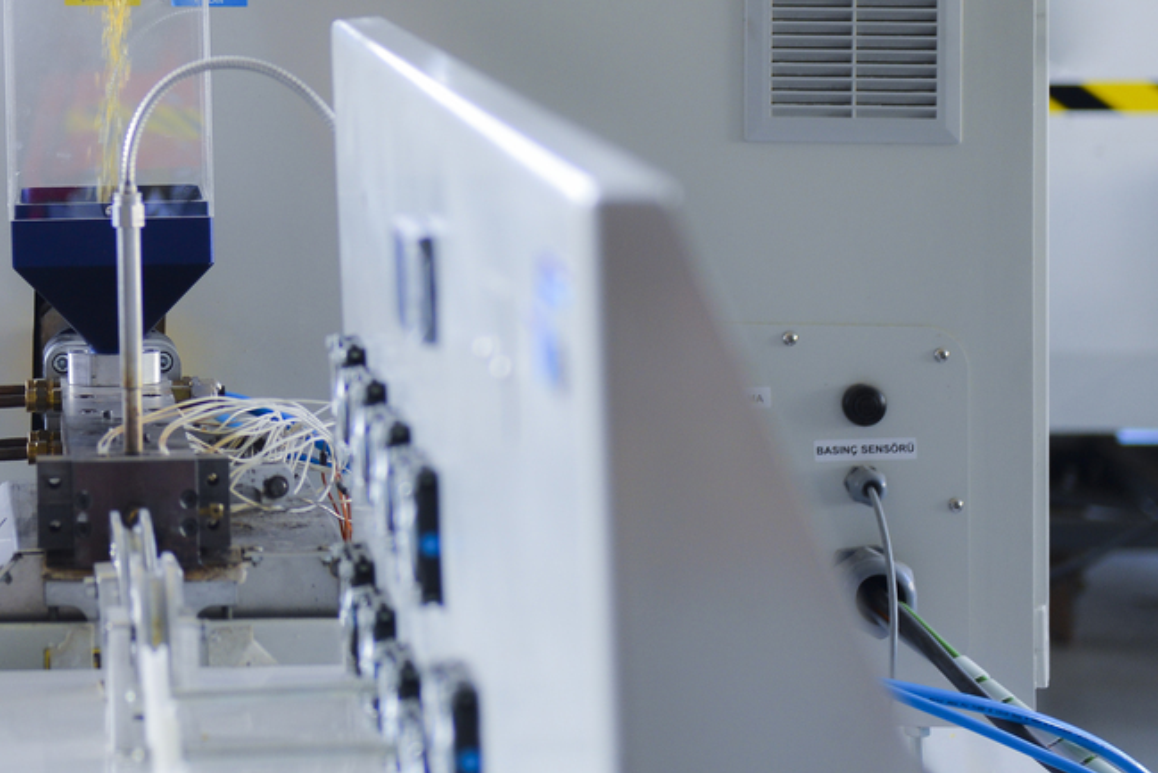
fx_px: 3925
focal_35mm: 122
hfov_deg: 16.6
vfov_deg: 11.2
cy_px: 60
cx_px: 145
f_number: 2.8
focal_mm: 55
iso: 200
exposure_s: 1/125
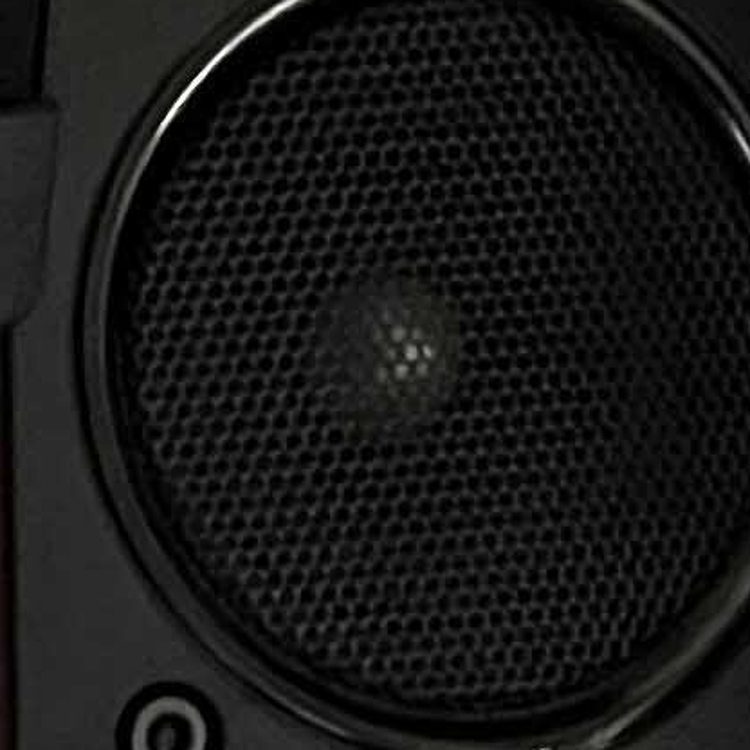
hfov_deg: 2.6
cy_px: 1954
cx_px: -2281
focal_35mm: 660
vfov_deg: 2.6
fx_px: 16178
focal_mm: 9
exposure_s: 1/60
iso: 640
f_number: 2.8
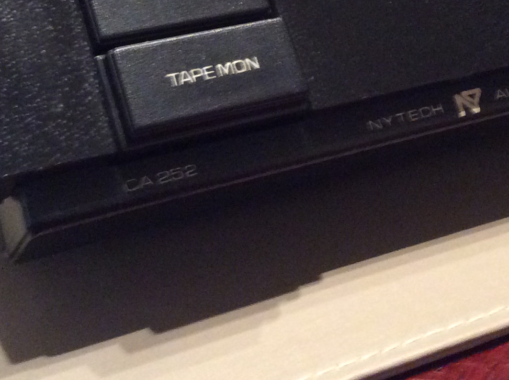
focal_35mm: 78
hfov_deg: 25.0
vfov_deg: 18.2
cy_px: -39
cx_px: 278
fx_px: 1145
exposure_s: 1/17
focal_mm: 3.3
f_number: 2.4
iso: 250
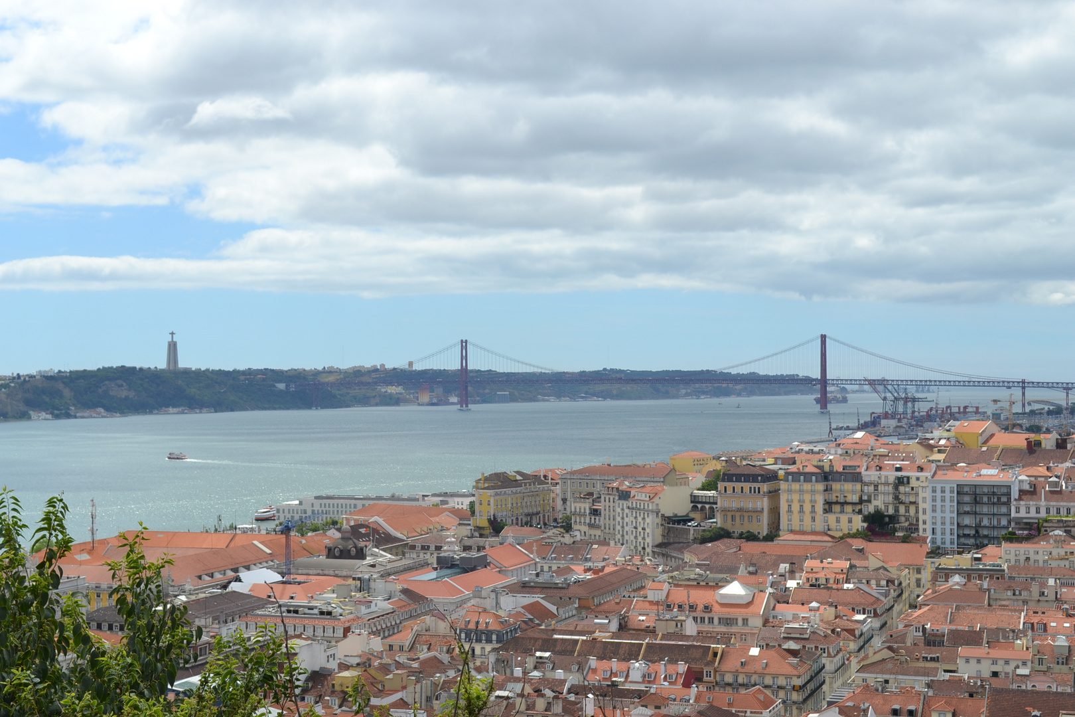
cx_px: 538
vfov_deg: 25.1
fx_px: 1612
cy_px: 358
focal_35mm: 54
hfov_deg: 36.9
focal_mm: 36
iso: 100
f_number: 9
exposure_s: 1/320
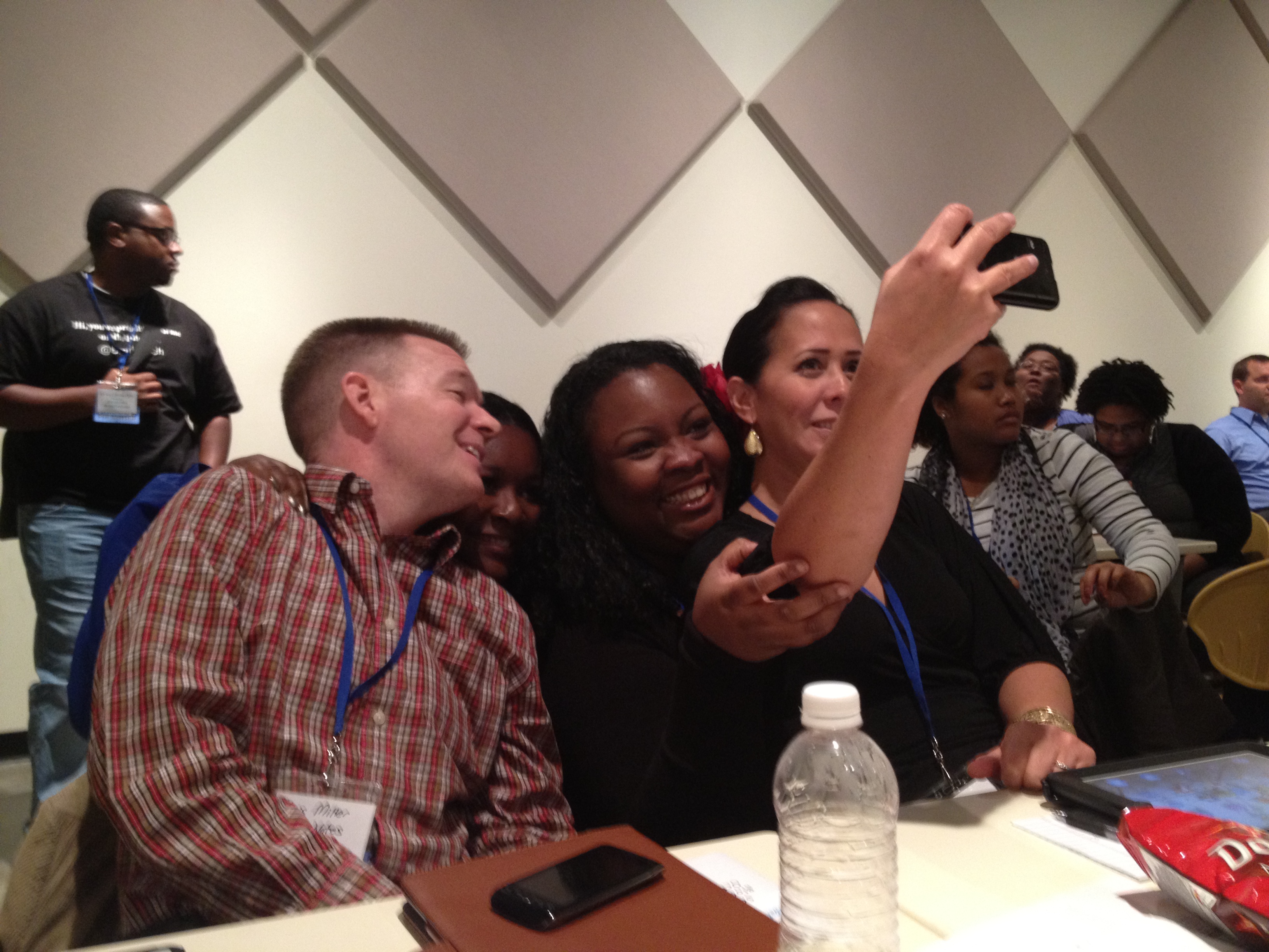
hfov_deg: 52.6
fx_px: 1283
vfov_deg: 40.7
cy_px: 476
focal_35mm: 35
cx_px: 634
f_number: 2.4
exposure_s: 1/20
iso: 200
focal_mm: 4.28
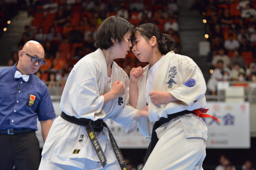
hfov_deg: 15.2
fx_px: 960
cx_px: 128
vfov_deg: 10.2
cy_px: 85
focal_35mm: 135
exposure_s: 1/250
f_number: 5.6
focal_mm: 135
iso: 3200
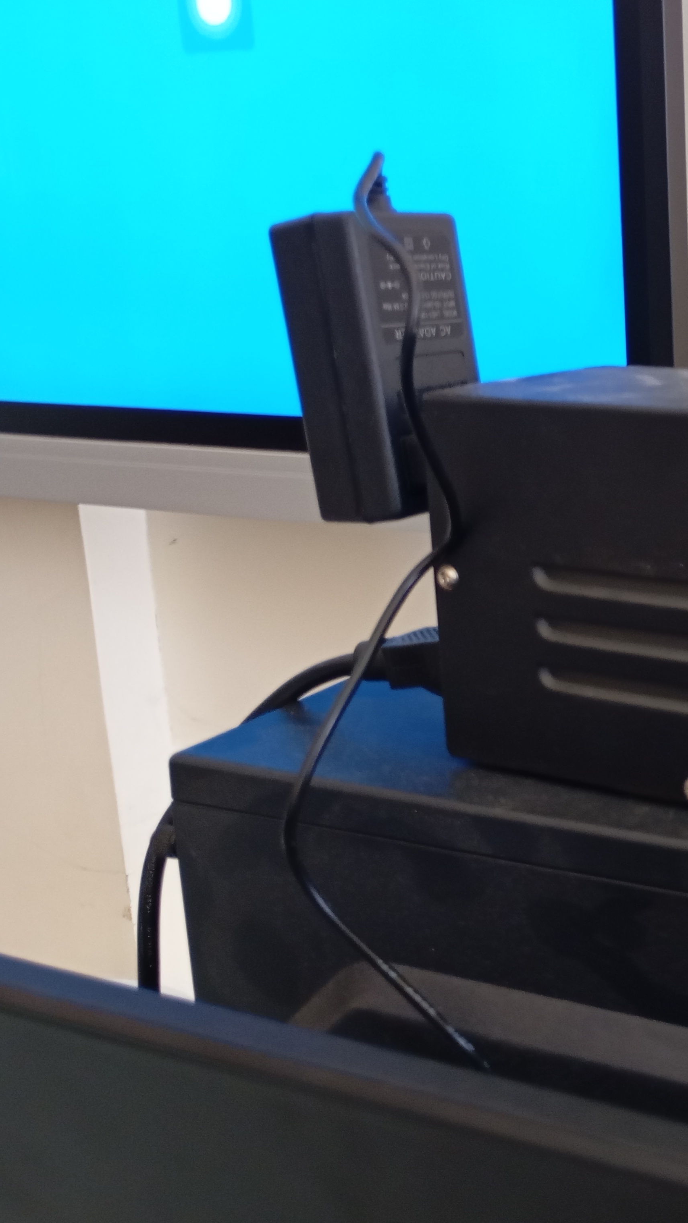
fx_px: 1427
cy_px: 610
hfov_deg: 25.0
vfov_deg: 46.4
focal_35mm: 44
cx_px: 776
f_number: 1.8
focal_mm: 4.27
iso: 1326
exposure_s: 1/20
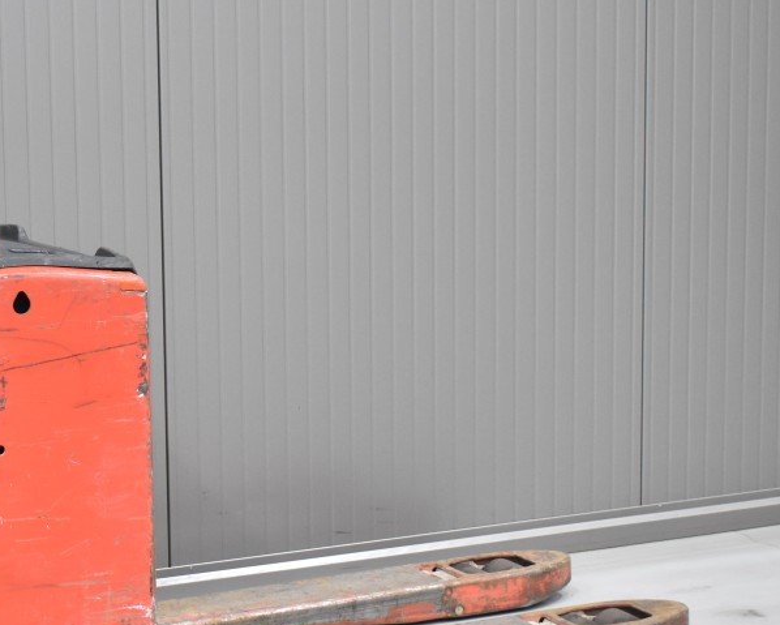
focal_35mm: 96
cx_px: 82
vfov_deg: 16.0
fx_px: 2217
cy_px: 330
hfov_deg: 19.6
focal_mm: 34
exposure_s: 1/40
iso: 1600
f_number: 5
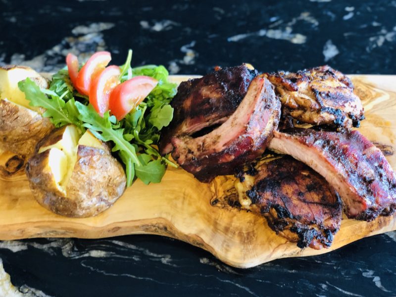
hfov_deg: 36.8
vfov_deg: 28.0
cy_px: 148
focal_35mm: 52
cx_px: 198
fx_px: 595
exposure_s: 1/14
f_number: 2.4
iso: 160
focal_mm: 6
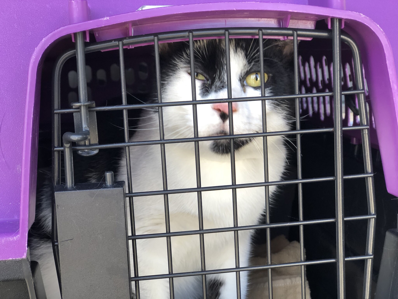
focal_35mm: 57
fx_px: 655
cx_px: 199
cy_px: 150
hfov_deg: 33.8
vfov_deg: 25.7
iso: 32
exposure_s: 1/30
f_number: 2.8
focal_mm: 6.6
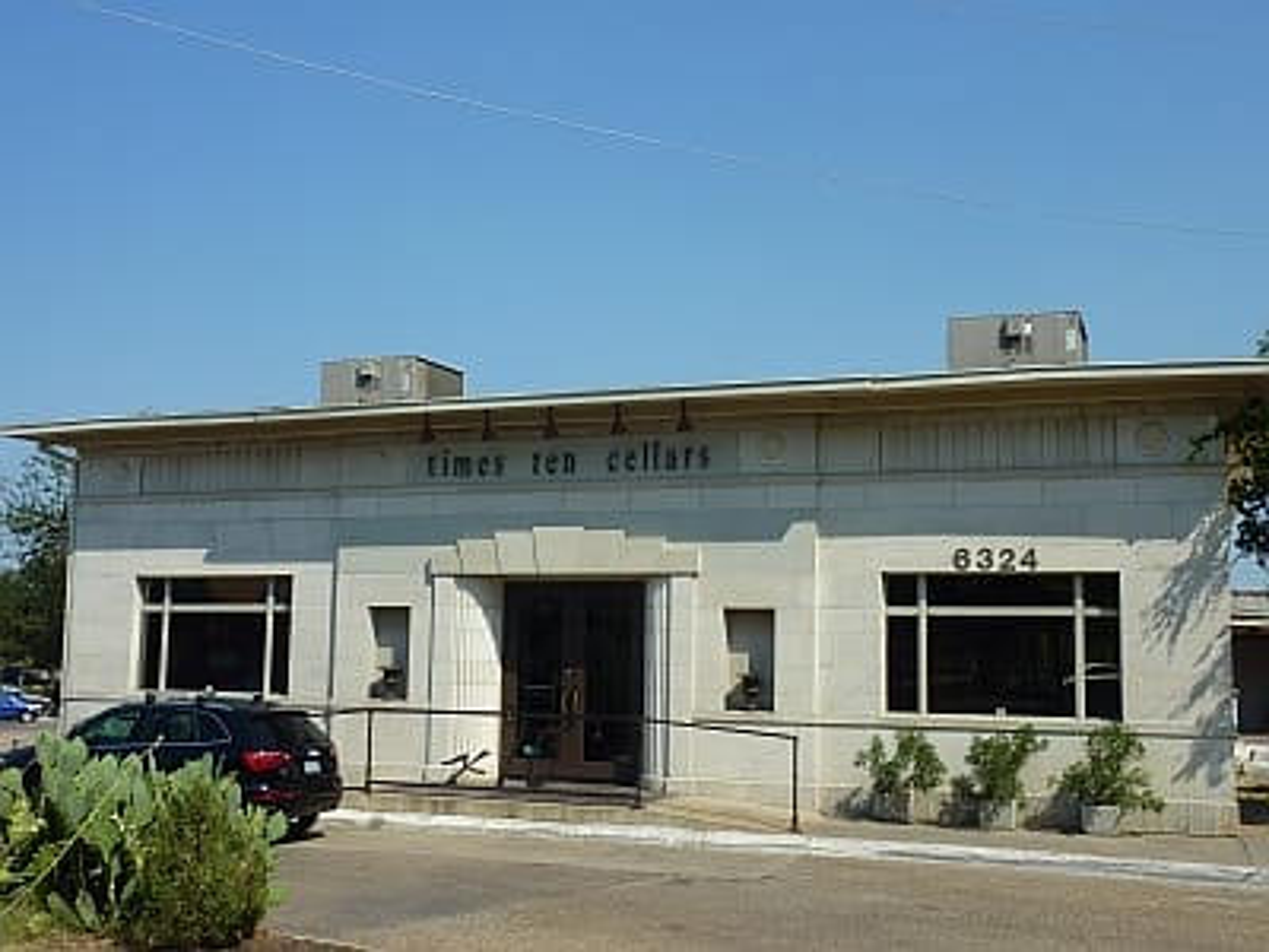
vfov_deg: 38.7
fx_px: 1356
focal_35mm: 37
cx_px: 634
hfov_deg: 50.1
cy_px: 476
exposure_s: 1/400
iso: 80
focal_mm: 6.1
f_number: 5.6
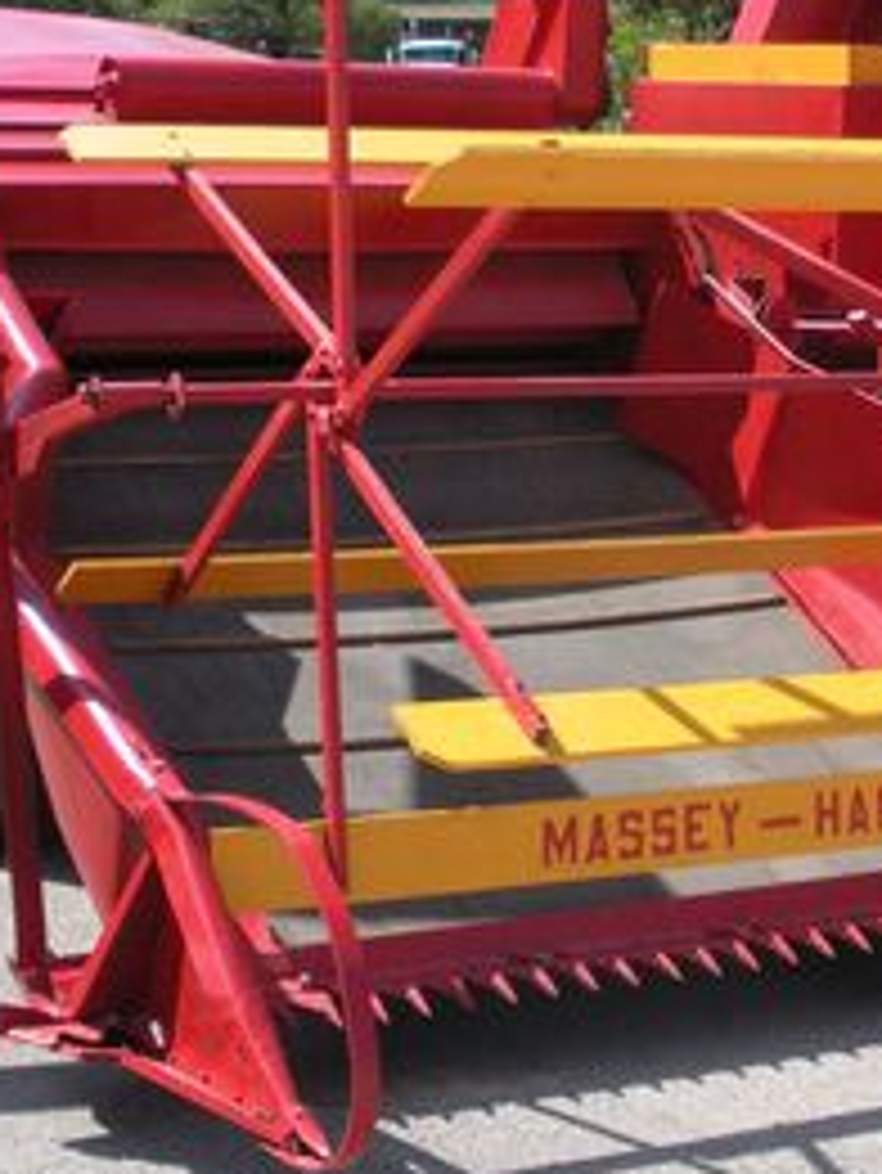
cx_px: 770
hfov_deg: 15.4
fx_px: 3225
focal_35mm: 95
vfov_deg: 20.6
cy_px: 459
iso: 64
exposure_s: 1/468
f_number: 3.5
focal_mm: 6.3
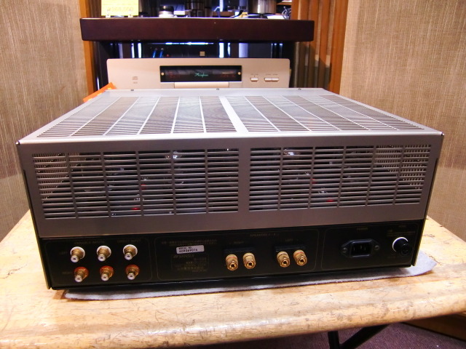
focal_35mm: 28
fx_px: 377
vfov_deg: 49.7
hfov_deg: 63.4
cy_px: 174
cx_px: 233
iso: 400
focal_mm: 4.9
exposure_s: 1/40
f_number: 2.6
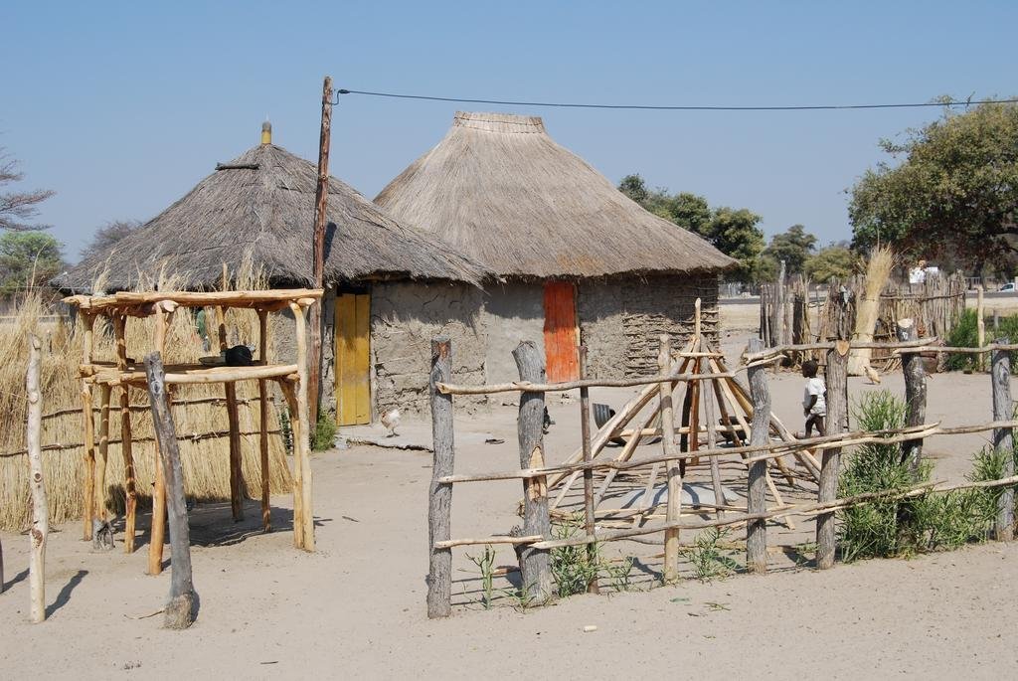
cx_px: 509
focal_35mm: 46
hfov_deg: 42.3
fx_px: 1316
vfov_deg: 29.0
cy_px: 340
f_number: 8
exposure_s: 1/250
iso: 100
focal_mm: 31
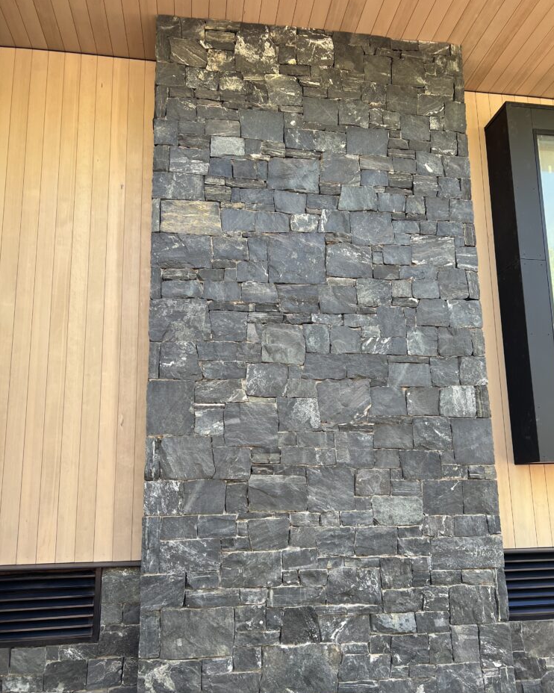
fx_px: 574
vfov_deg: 62.1
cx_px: 285
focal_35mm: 28
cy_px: 379
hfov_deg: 51.5
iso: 50
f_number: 1.5
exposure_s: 1/156
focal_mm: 5.7
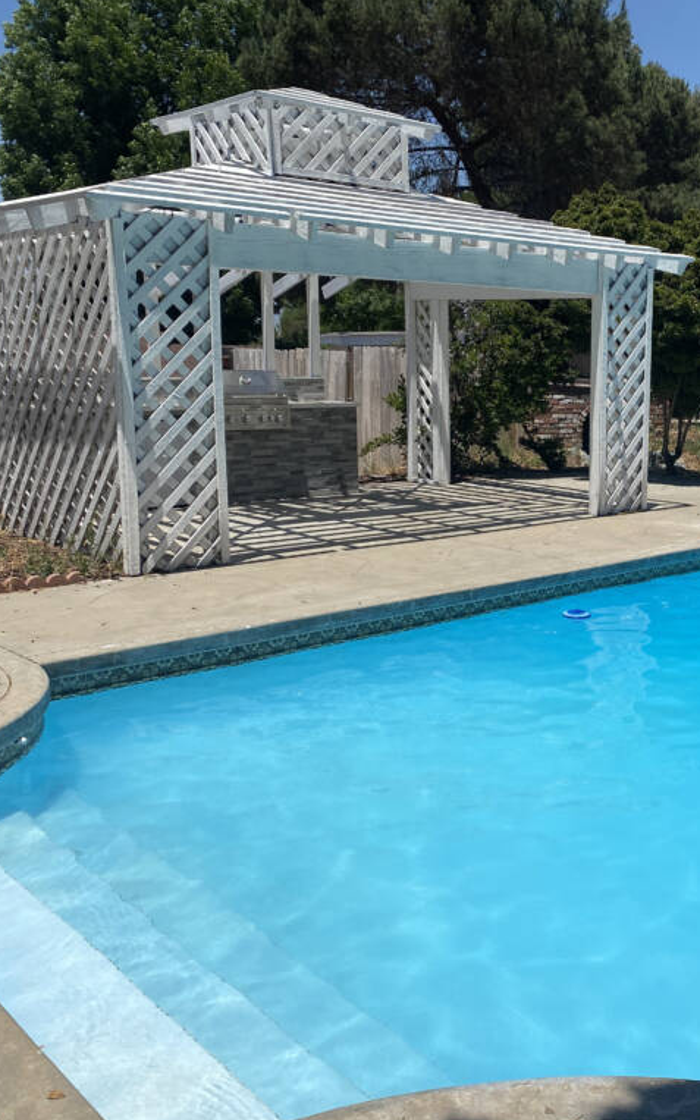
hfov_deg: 32.7
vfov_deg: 52.7
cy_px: 561
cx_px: 627
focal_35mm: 37
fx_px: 1129
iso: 32
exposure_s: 1/5236
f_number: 1.8
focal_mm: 4.25
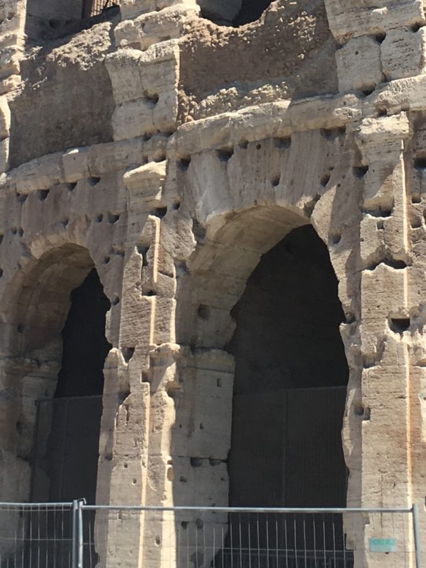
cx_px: 244
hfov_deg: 16.8
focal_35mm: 88
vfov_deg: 21.4
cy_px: -8
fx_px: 1444
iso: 25
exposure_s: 1/962
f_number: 2.2
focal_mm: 4.15
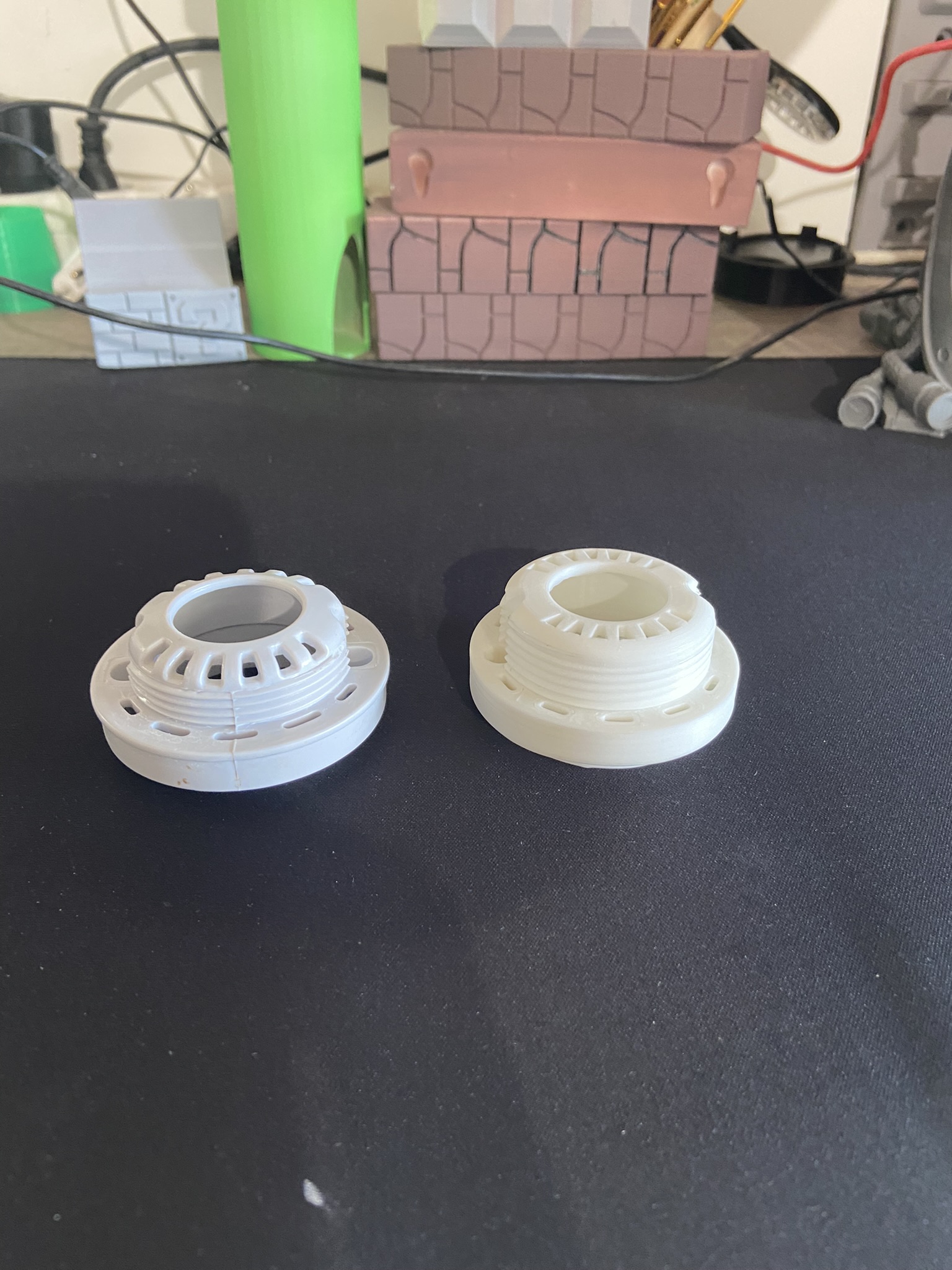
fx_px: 953
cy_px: 635
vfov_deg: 67.3
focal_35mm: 26
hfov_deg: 53.1
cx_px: 476
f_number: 1.8
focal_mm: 4.25
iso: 200
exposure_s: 1/50
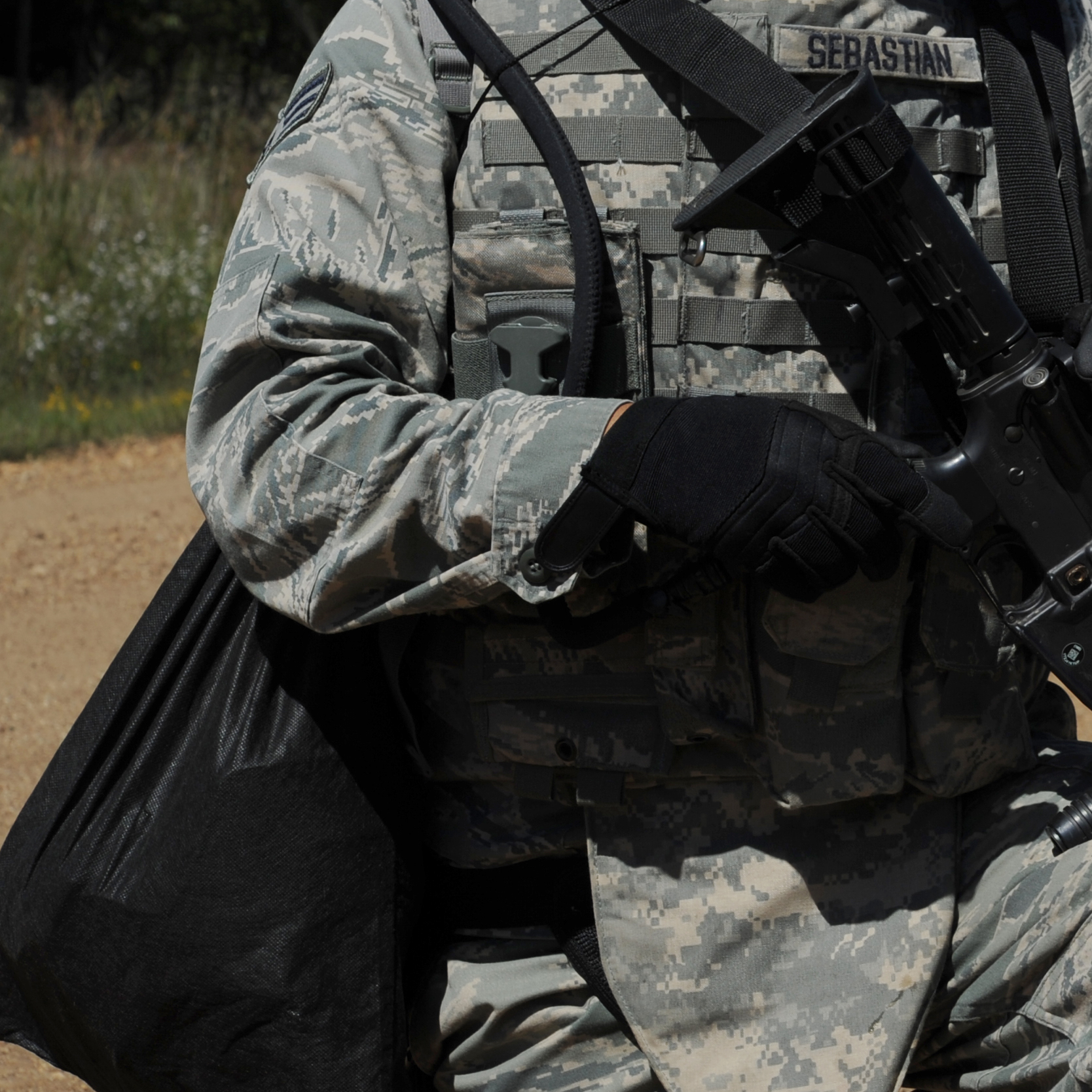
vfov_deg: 13.4
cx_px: 1272
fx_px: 4640
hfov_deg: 13.1
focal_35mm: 130
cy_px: 259
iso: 200
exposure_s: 1/640
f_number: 11
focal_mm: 60
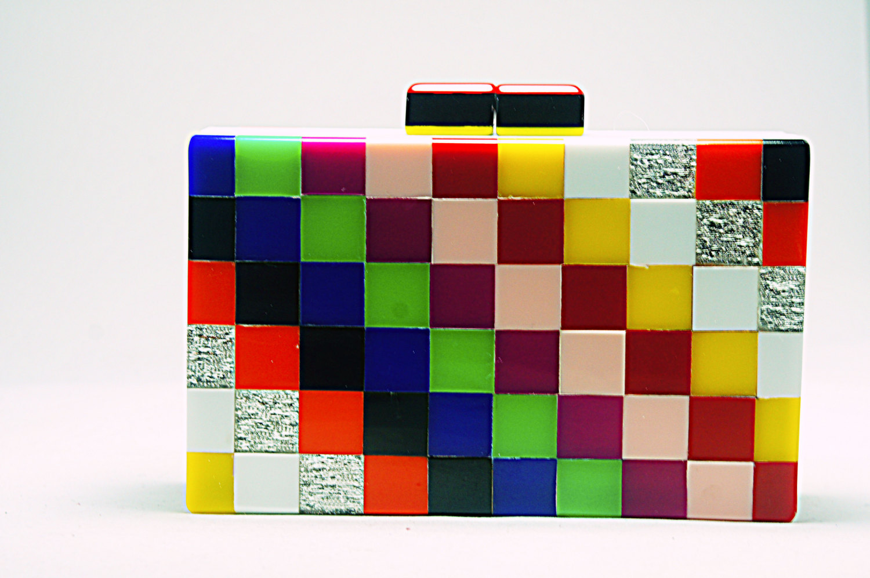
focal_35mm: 105
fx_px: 2535
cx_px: 435
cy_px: 289
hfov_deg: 19.5
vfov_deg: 13.0
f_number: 9
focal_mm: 70
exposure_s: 1/6
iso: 200
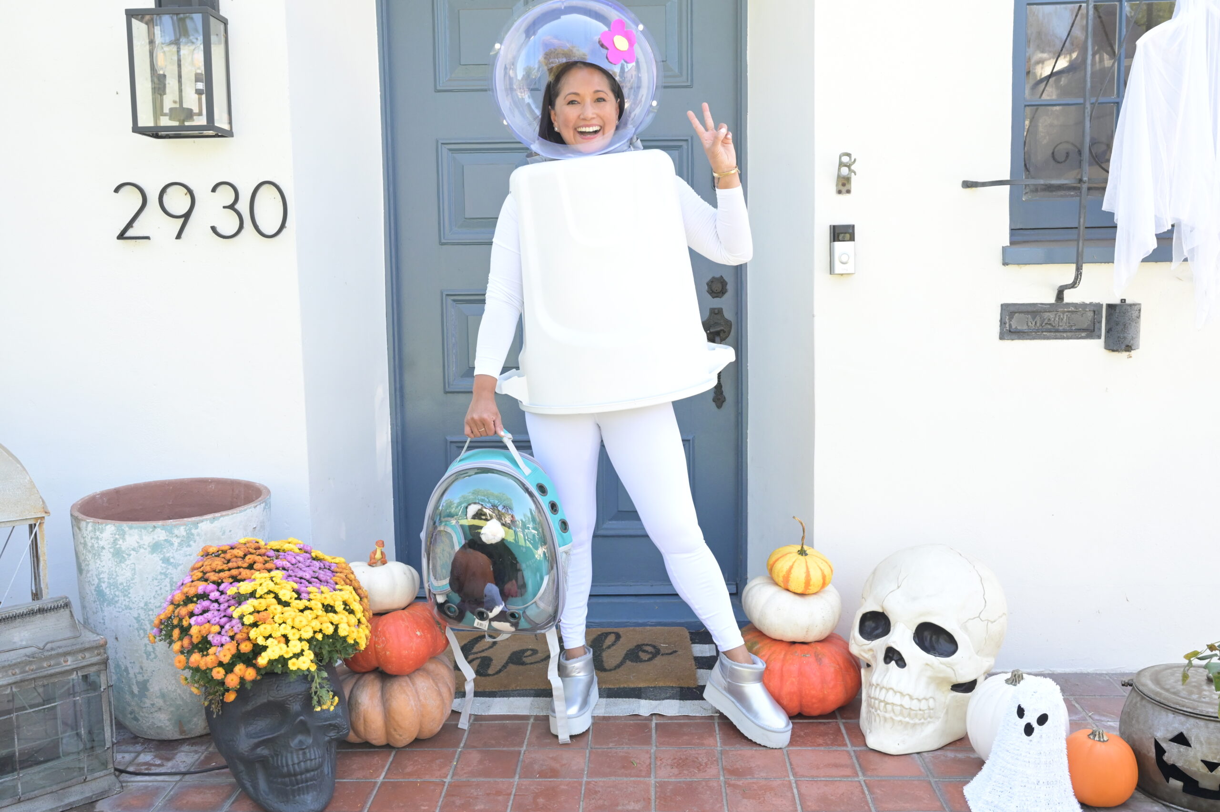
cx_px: 610
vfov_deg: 37.8
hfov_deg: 54.5
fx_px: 1185
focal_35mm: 35
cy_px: 406
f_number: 5.6
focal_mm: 35
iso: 3200
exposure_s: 1/1000
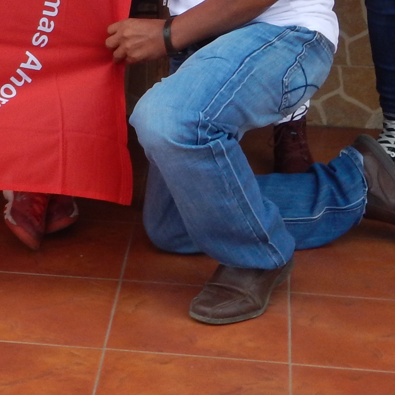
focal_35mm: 135
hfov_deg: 12.7
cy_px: -198
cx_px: -40
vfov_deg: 12.3
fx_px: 1743
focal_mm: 6.1
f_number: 4.2
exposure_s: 1/250
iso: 125
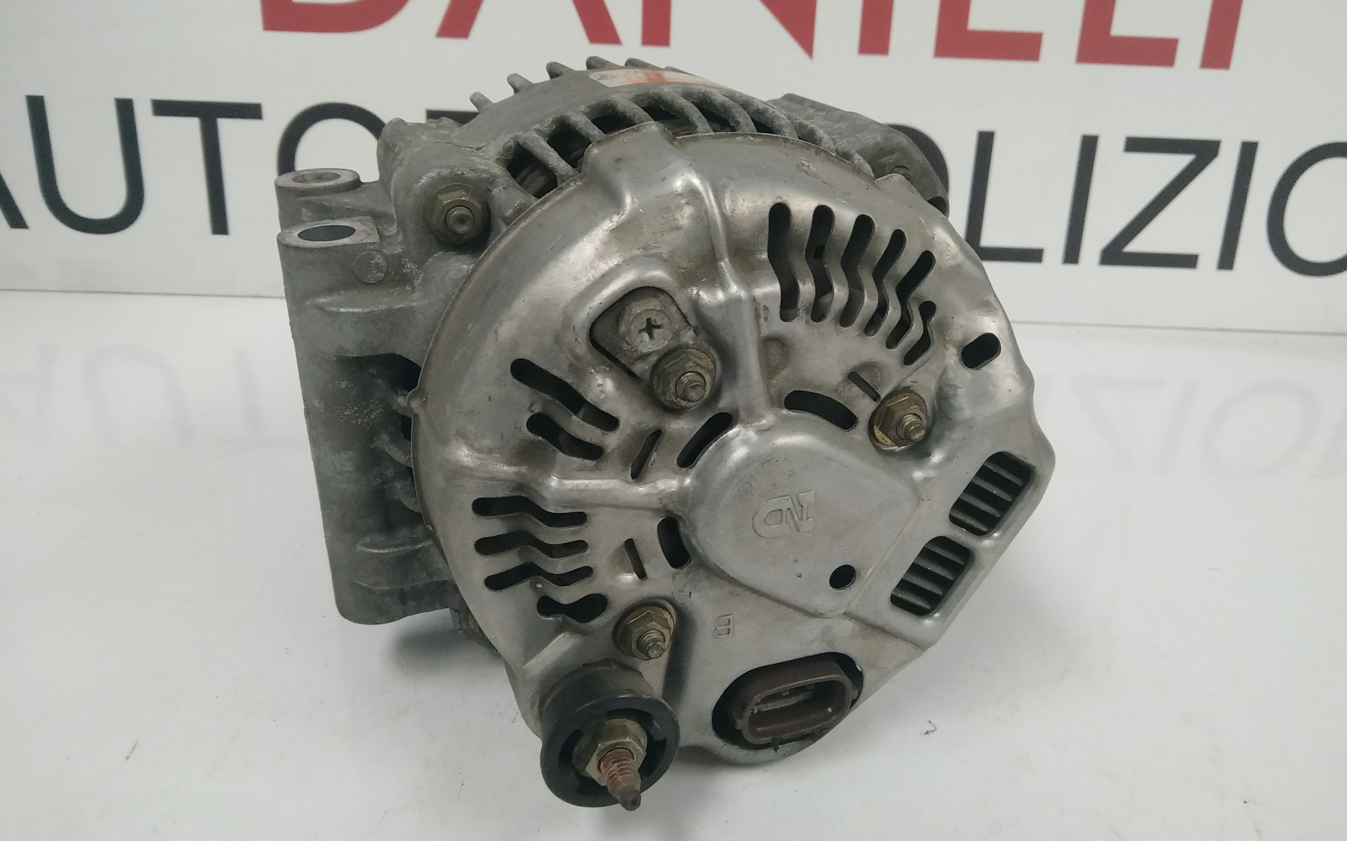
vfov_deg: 55.0
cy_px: 413
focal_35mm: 22
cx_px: 687
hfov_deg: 79.6
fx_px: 808
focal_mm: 3.46
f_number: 2.2
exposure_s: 1/25
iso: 300
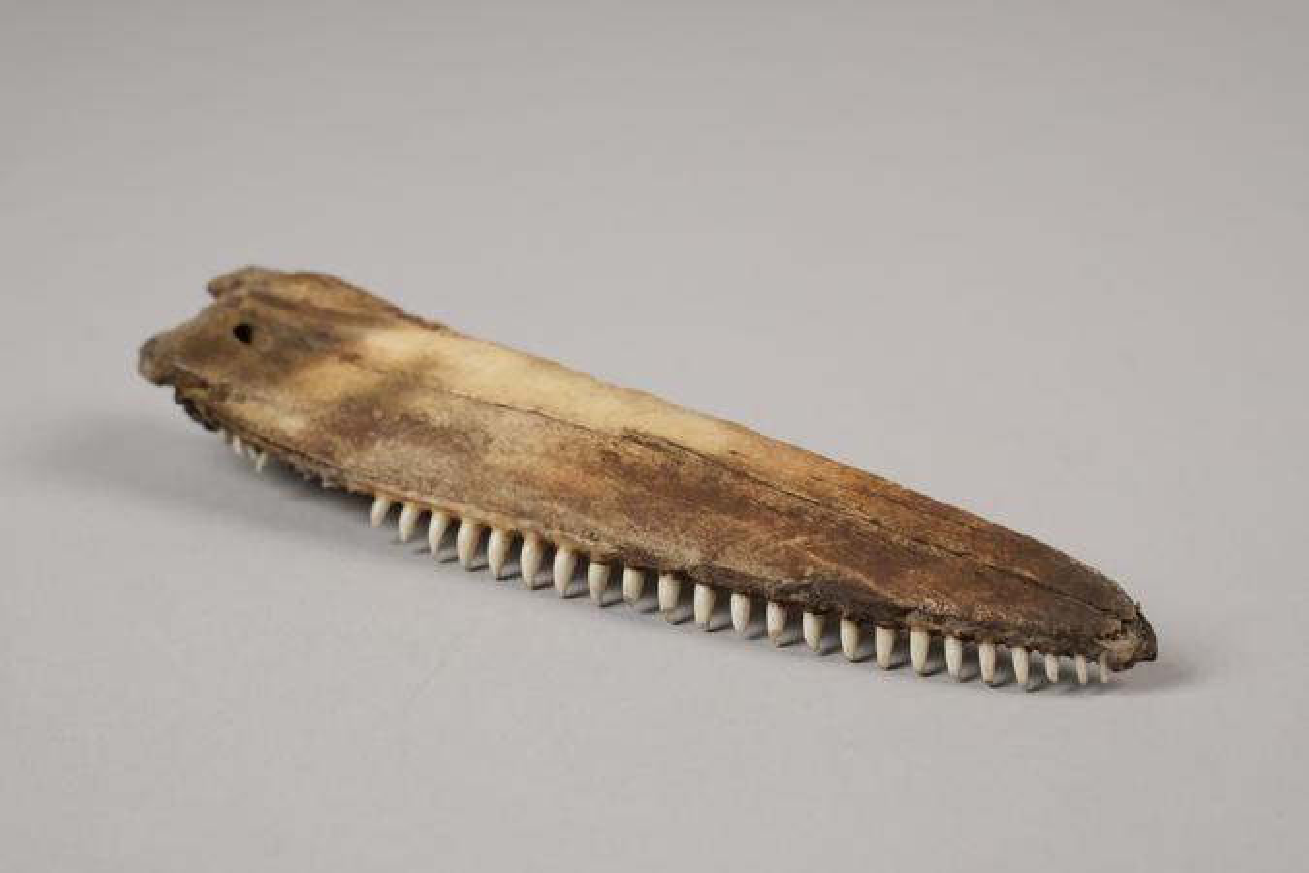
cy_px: 436
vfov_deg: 18.7
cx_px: 654
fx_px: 2654
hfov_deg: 27.7
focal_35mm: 73
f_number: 11
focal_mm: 48.5
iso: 3200
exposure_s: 1/30
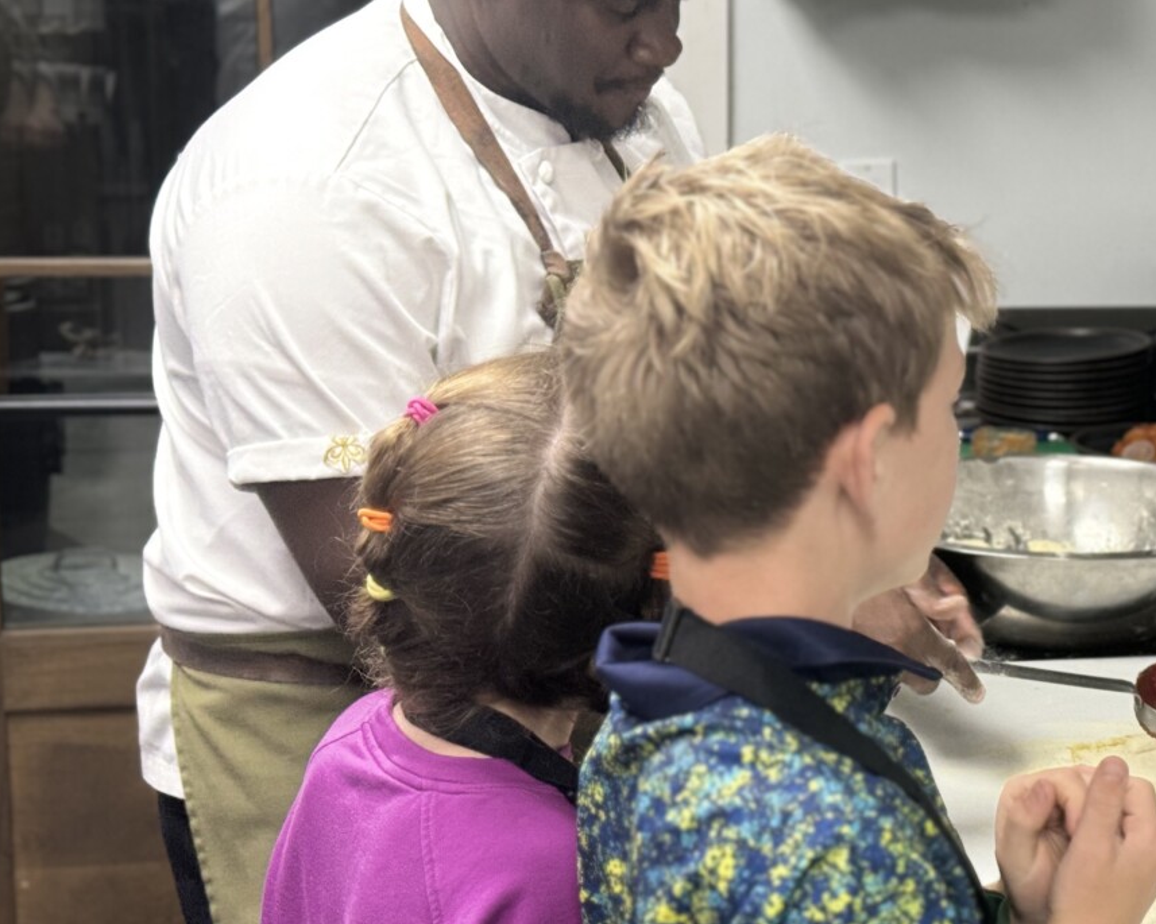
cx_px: 1010
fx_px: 2873
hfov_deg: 22.3
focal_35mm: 84
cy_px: 494
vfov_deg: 18.3
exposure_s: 1/60
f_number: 1.78
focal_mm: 6.76
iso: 100
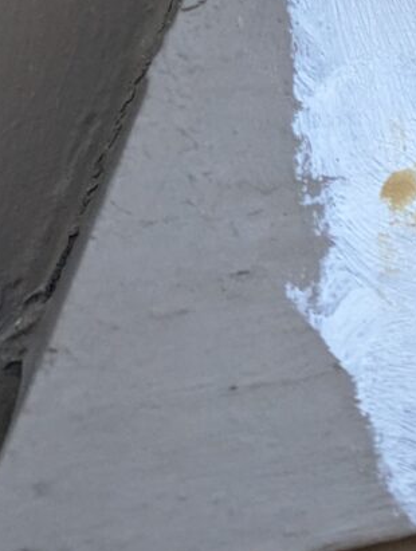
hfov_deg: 14.0
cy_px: -485
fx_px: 1485
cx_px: 776
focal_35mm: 93
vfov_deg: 16.8
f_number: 1.85
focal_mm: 6.81
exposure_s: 1/287
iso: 131
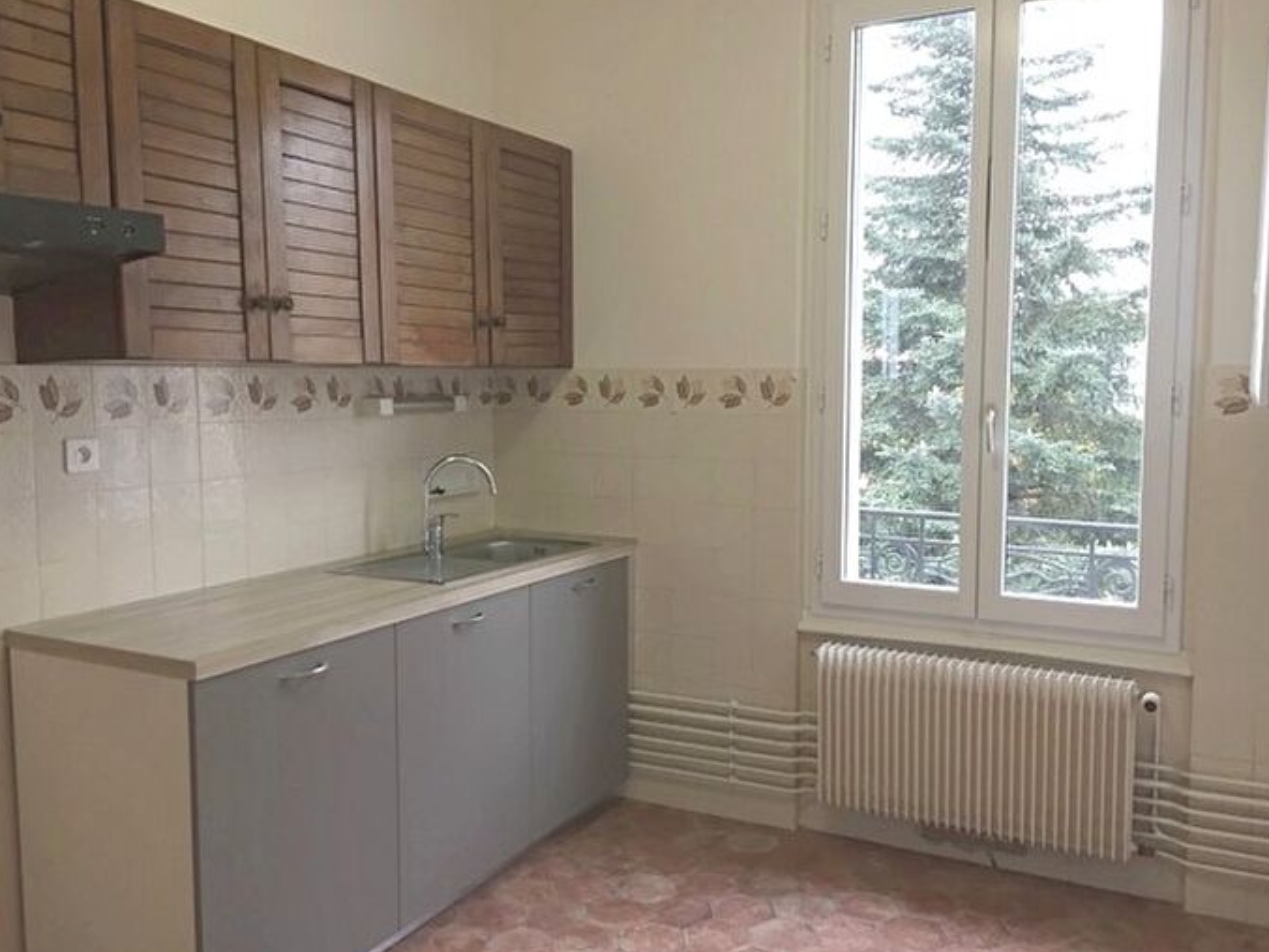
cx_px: 645
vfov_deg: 46.8
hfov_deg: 60.0
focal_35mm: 30
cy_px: 481
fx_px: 1100
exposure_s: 1/33
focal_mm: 4.15
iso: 100
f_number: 2.2
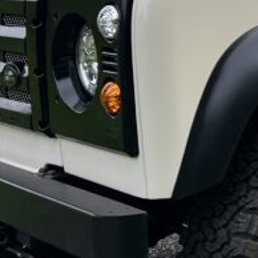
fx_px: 1020
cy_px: -9
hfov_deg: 13.4
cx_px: 414
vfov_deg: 14.2
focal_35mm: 121
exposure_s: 1/769
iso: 50
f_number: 1.5
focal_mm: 5.7
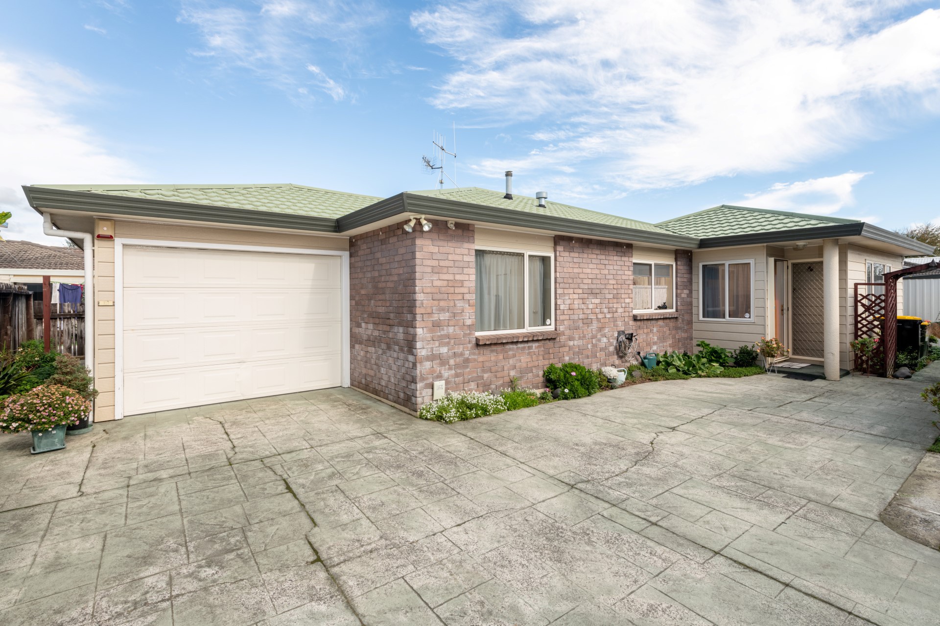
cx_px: 470
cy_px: 313
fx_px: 444
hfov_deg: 93.3
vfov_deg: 70.4
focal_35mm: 17
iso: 320
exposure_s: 1/160
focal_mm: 17
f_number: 9
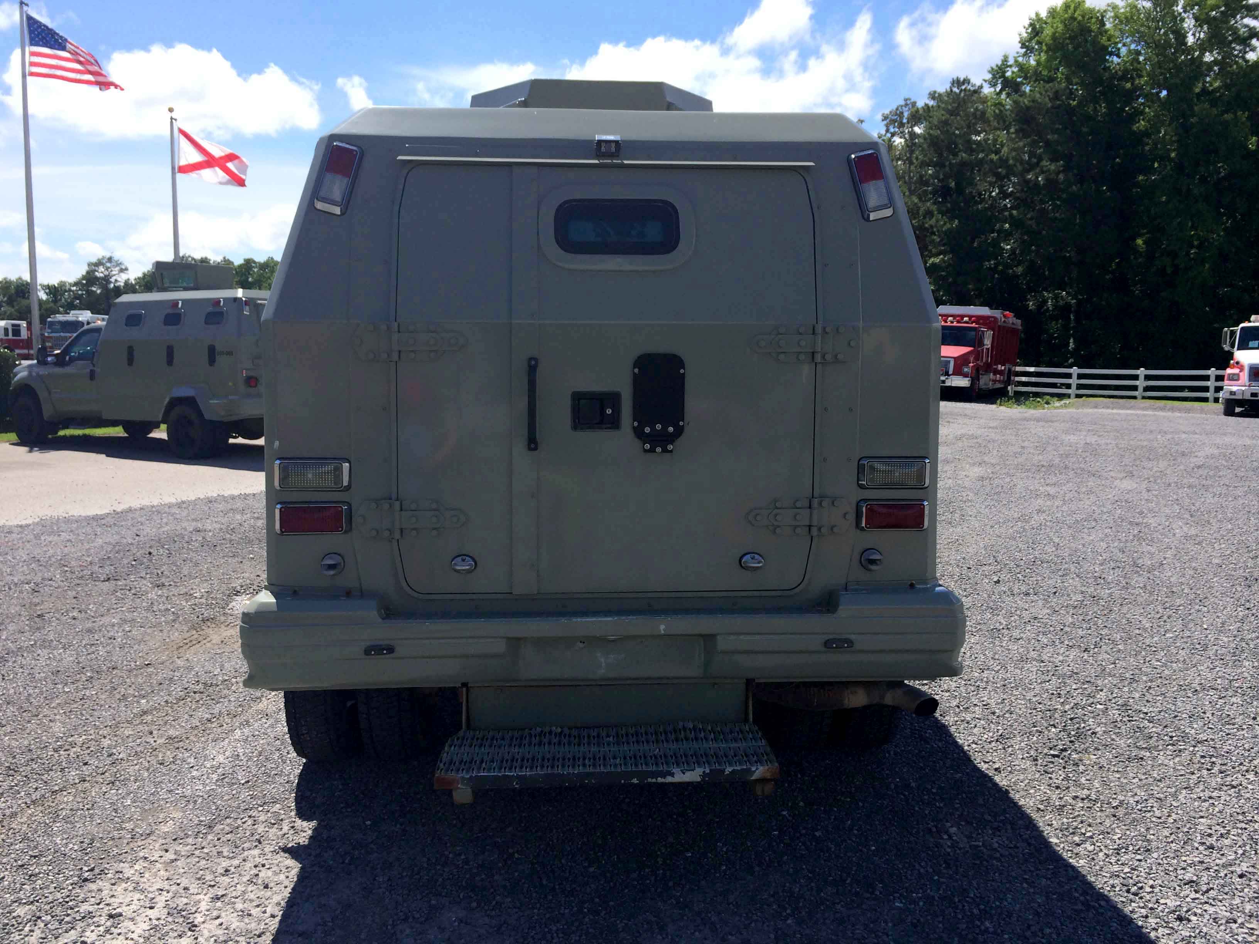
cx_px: 630
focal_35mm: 30
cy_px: 472
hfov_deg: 60.0
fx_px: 1091
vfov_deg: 46.8
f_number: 2.2
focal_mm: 4.12
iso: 32
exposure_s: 1/1642
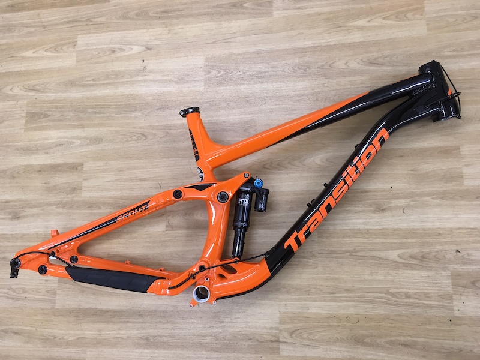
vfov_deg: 48.2
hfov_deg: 61.7
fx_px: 402
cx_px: 240
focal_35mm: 29
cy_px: 180
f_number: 2.2
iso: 80
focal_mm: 4.15
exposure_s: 1/33
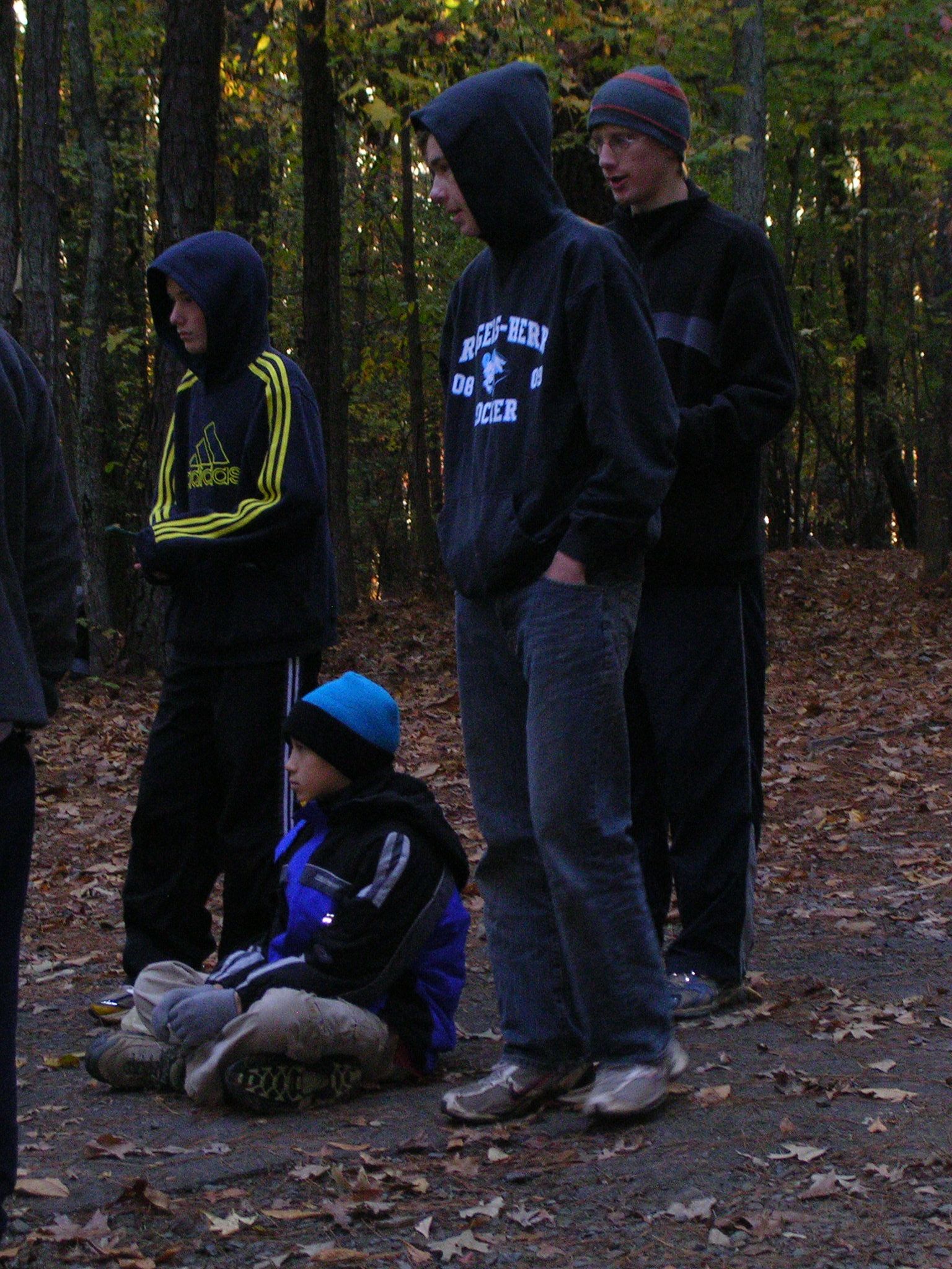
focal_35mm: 115
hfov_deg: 12.9
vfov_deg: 17.1
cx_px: 476
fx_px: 4217
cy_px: 634
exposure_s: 1/60.1
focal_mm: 17.4
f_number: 4.9
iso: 200
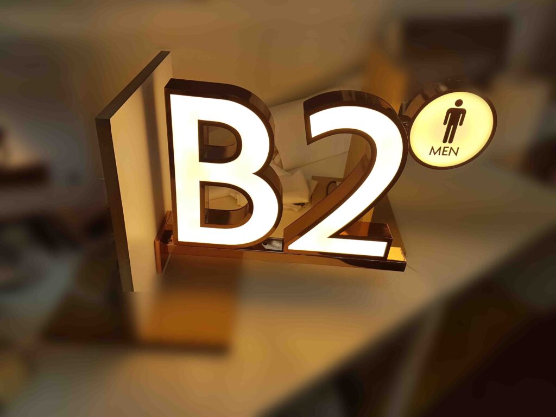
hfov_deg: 67.3
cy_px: 208
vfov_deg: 53.1
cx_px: 278
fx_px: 418
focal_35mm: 26
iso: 40
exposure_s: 1/210
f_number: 1.7
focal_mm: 4.2
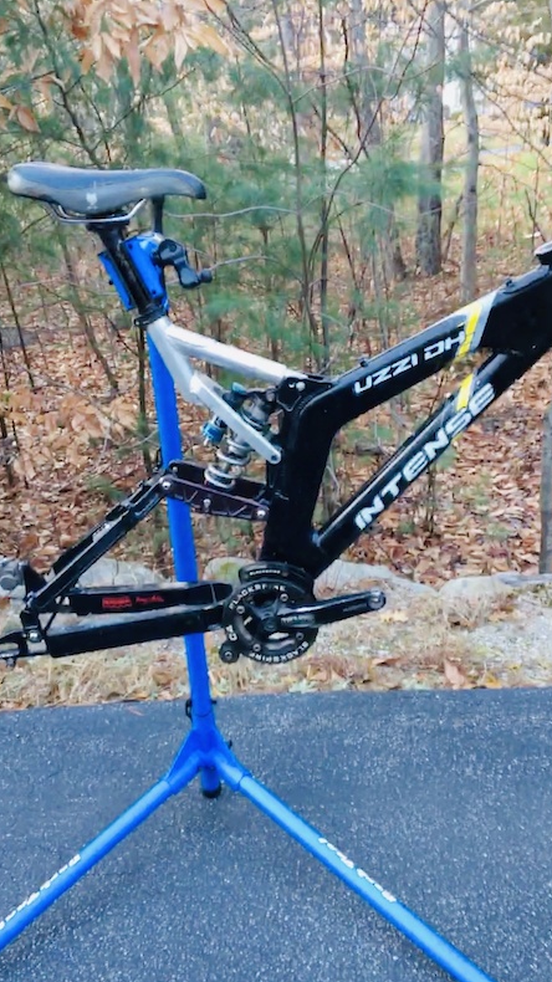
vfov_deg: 61.0
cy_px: 487
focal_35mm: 32
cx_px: 283
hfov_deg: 36.7
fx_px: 833
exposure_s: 1/30
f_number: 2.2
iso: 125
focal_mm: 4.15
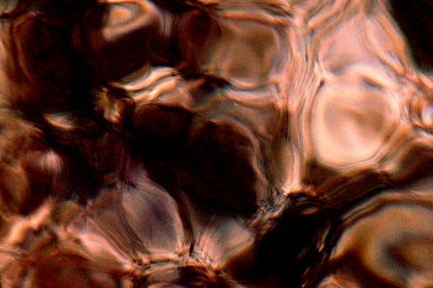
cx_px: 459
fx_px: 6404
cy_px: 398
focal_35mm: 533
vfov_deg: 2.6
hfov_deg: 3.9
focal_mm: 105
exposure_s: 1/60
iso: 400
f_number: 8
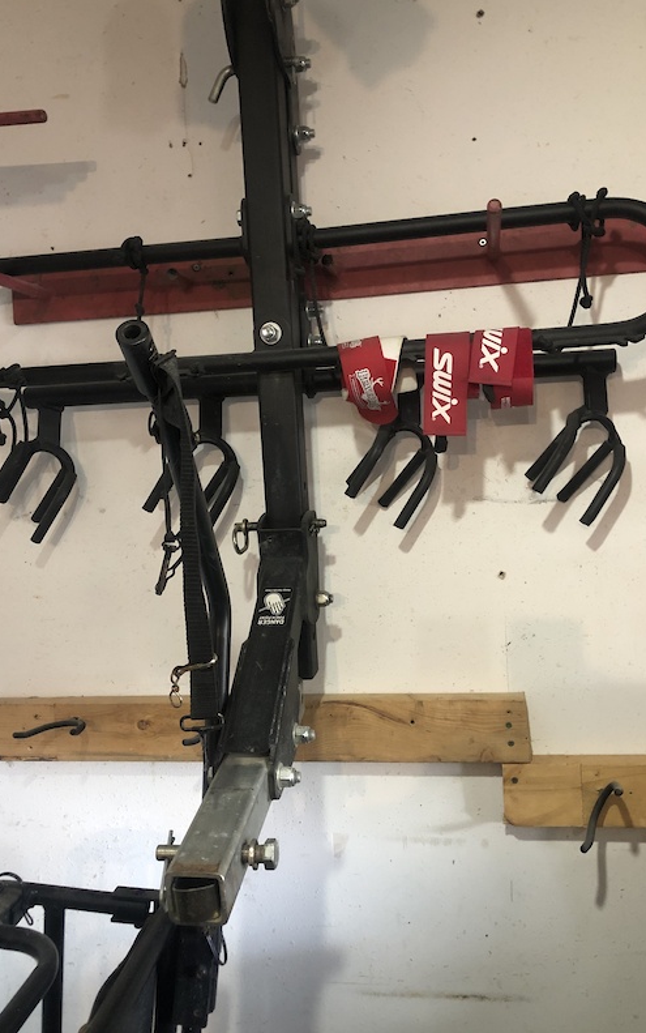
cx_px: 321
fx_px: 844
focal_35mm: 30
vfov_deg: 62.9
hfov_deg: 41.9
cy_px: 512
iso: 80
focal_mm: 3.99
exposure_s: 1/15
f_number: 1.8
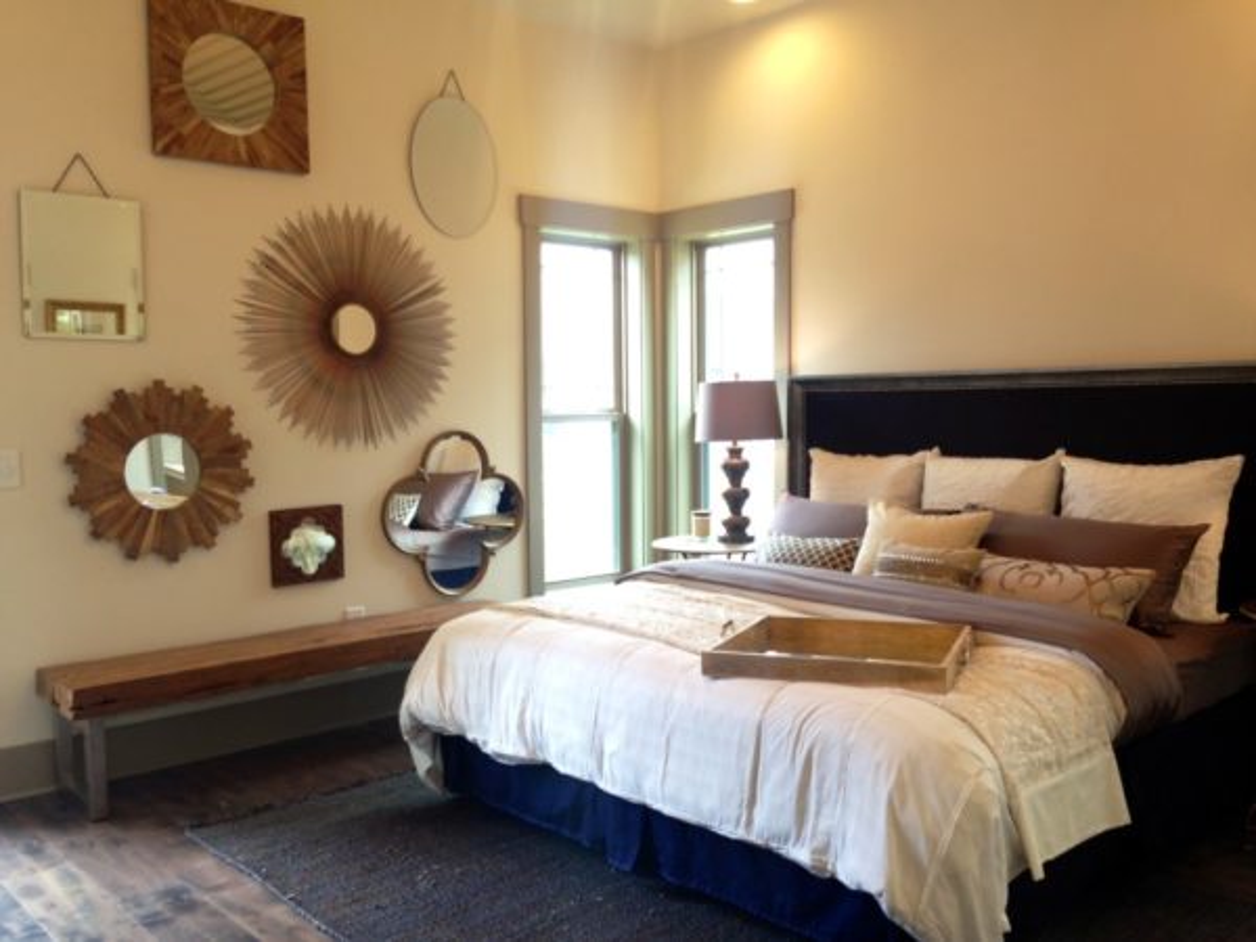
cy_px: 471
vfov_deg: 42.9
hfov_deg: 55.4
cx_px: 628
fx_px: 1197
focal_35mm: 33
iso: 64
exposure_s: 1/20
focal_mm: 4.12
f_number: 2.4
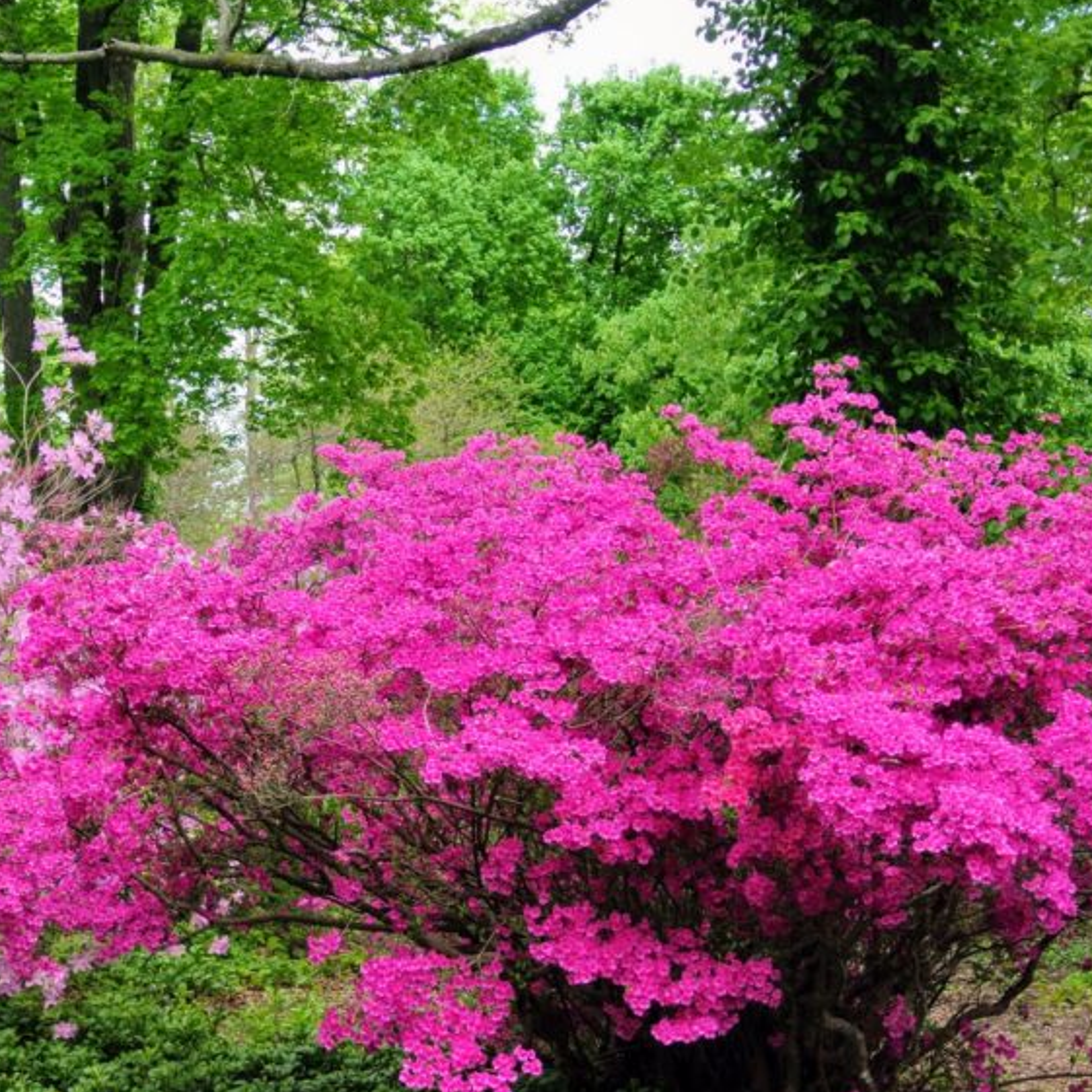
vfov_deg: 23.6
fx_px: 2605
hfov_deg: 23.5
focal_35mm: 73
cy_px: 656
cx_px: 337
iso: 100
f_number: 4.5
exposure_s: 1/125
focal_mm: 17.5
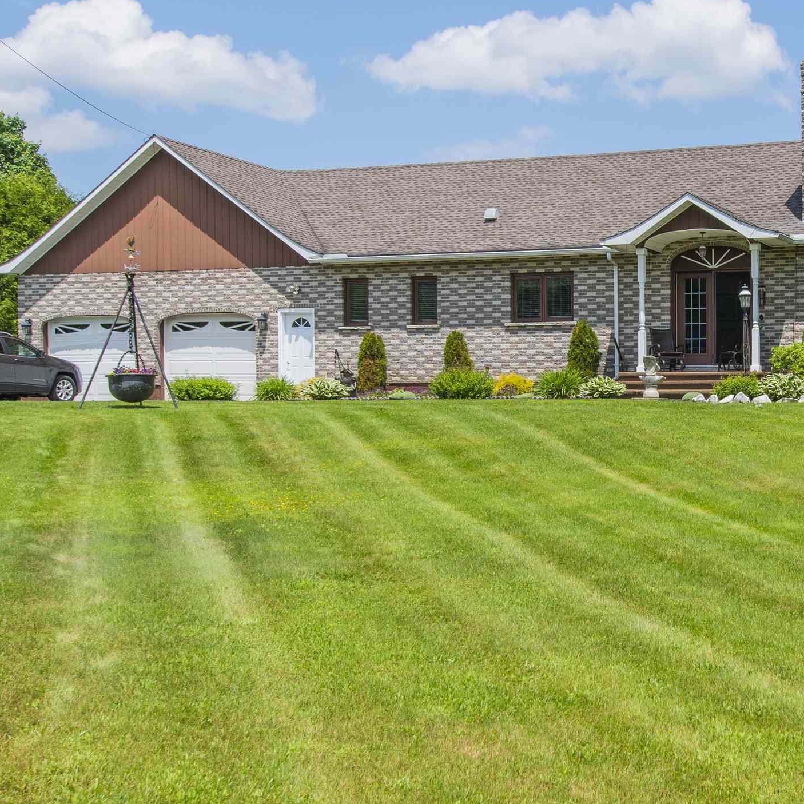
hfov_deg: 31.5
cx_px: 702
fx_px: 1366
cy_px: 441
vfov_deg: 32.8
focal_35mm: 52
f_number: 7.1
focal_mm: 19
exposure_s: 1/640
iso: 100
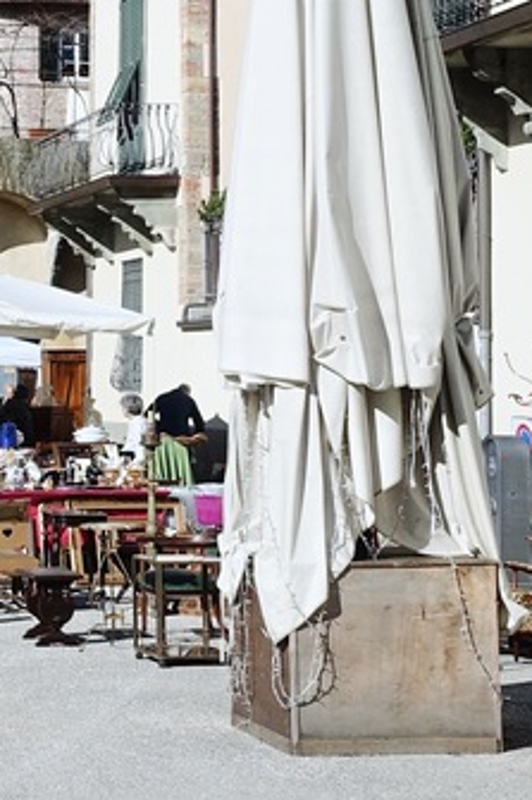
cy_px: 189
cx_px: -258
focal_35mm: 98
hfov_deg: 13.2
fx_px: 2174
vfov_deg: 20.6
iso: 125
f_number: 5.6
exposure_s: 1/100
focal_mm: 8.8
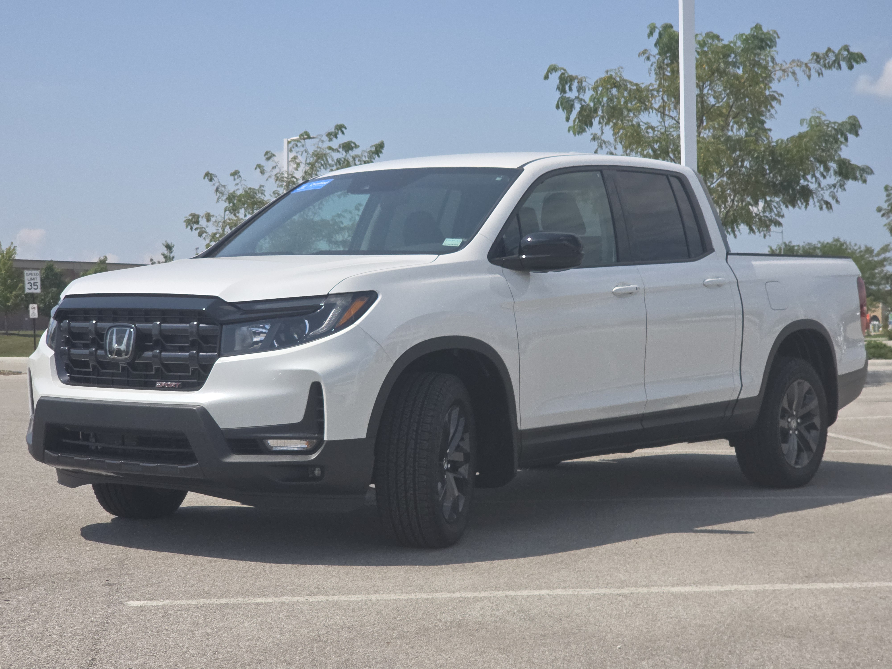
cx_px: 446
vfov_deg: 21.3
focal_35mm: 69
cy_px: 334
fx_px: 1778
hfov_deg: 28.2
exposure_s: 1/2890
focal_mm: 7.9
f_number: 2.4
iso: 50
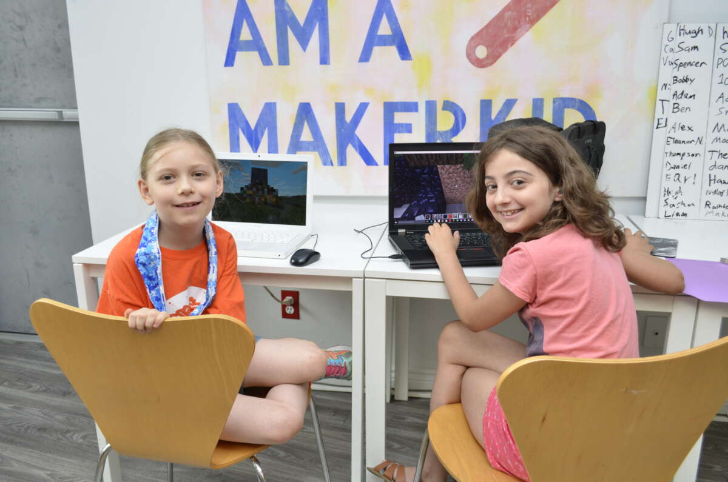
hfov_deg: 57.3
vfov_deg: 39.8
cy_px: 241
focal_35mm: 33
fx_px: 666
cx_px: 364
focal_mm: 22
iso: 500
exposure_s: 1/60
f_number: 6.3
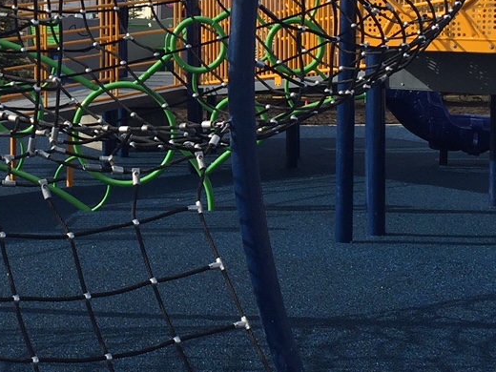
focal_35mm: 91
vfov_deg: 16.0
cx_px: 23
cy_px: 38
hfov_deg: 20.9
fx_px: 1304
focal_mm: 4.15
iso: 32
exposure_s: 1/1799
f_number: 2.2
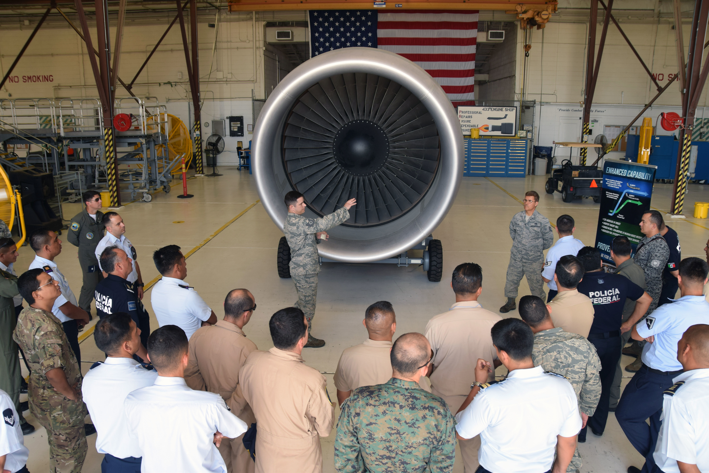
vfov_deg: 47.9
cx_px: 354
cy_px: 236
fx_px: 532
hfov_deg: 67.4
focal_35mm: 27
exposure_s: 1/125
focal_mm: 18
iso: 320
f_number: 5.6
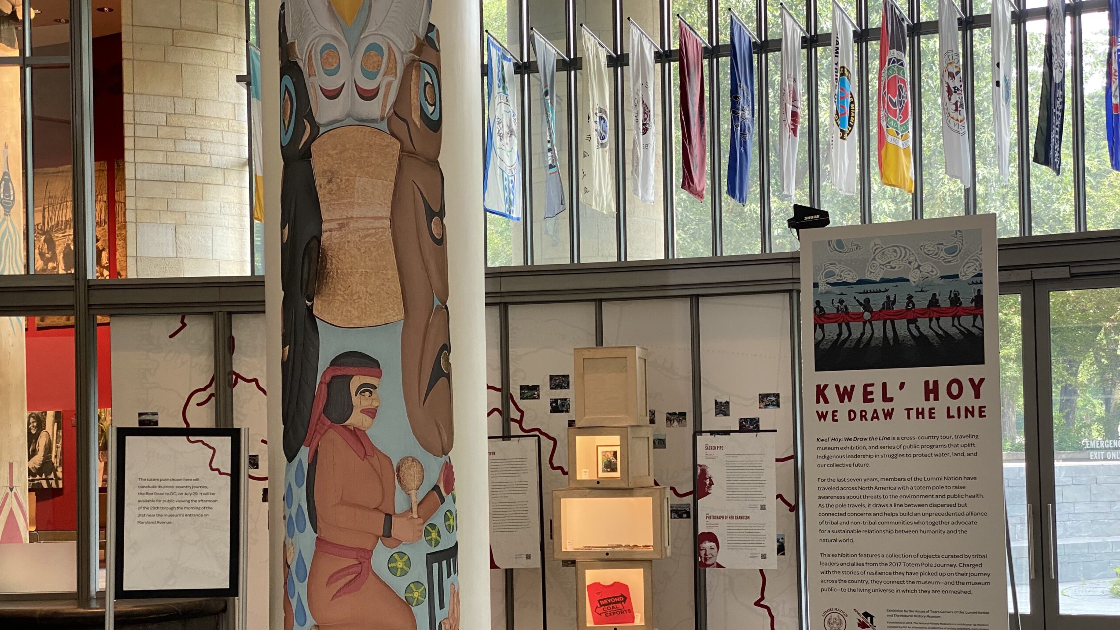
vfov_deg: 21.0
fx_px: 1693
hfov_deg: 36.6
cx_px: 561
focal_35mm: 57
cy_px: 398
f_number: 2
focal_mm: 6
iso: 100
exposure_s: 1/60
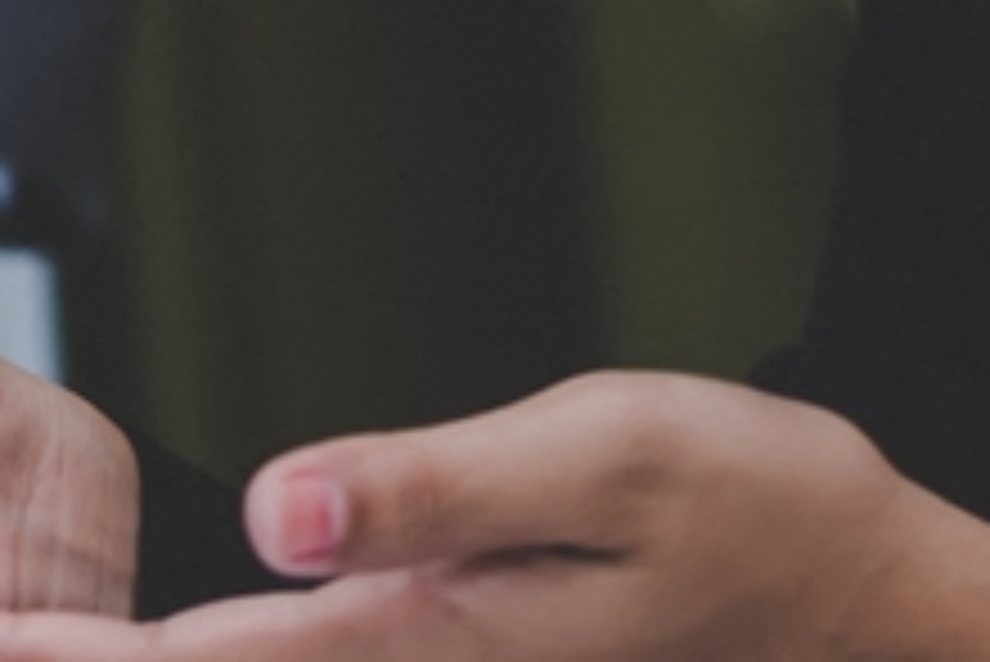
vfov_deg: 5.0
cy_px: 772
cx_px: -832
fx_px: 7512
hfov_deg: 7.3
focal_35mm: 273
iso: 125
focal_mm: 50
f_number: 2.5
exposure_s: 1/800
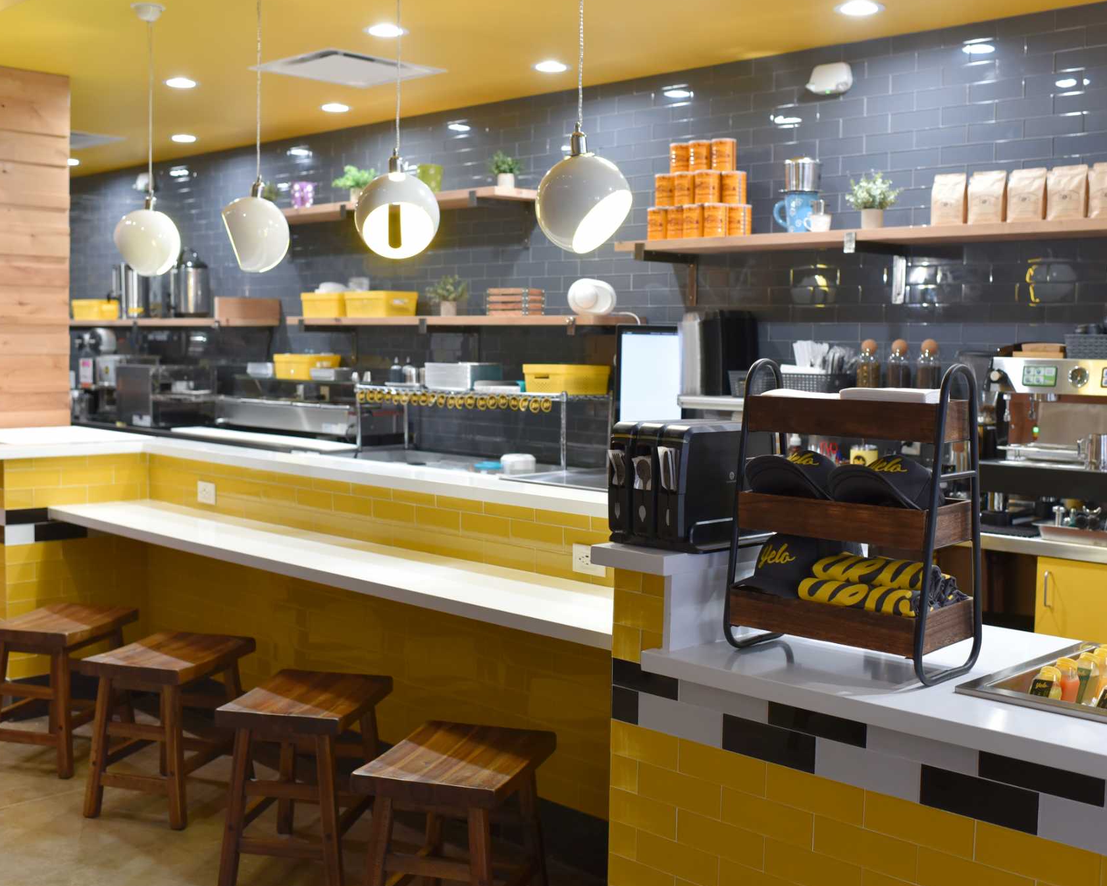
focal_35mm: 40
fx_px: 1311
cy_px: 440
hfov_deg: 45.8
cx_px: 573
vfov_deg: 37.3
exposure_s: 1/60
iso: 800
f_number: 3.5
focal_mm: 35
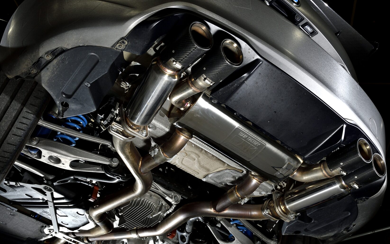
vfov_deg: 33.6
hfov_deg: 51.4
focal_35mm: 38
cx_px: 167
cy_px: 130
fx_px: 404
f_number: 14
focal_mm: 20
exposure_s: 1/60
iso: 200
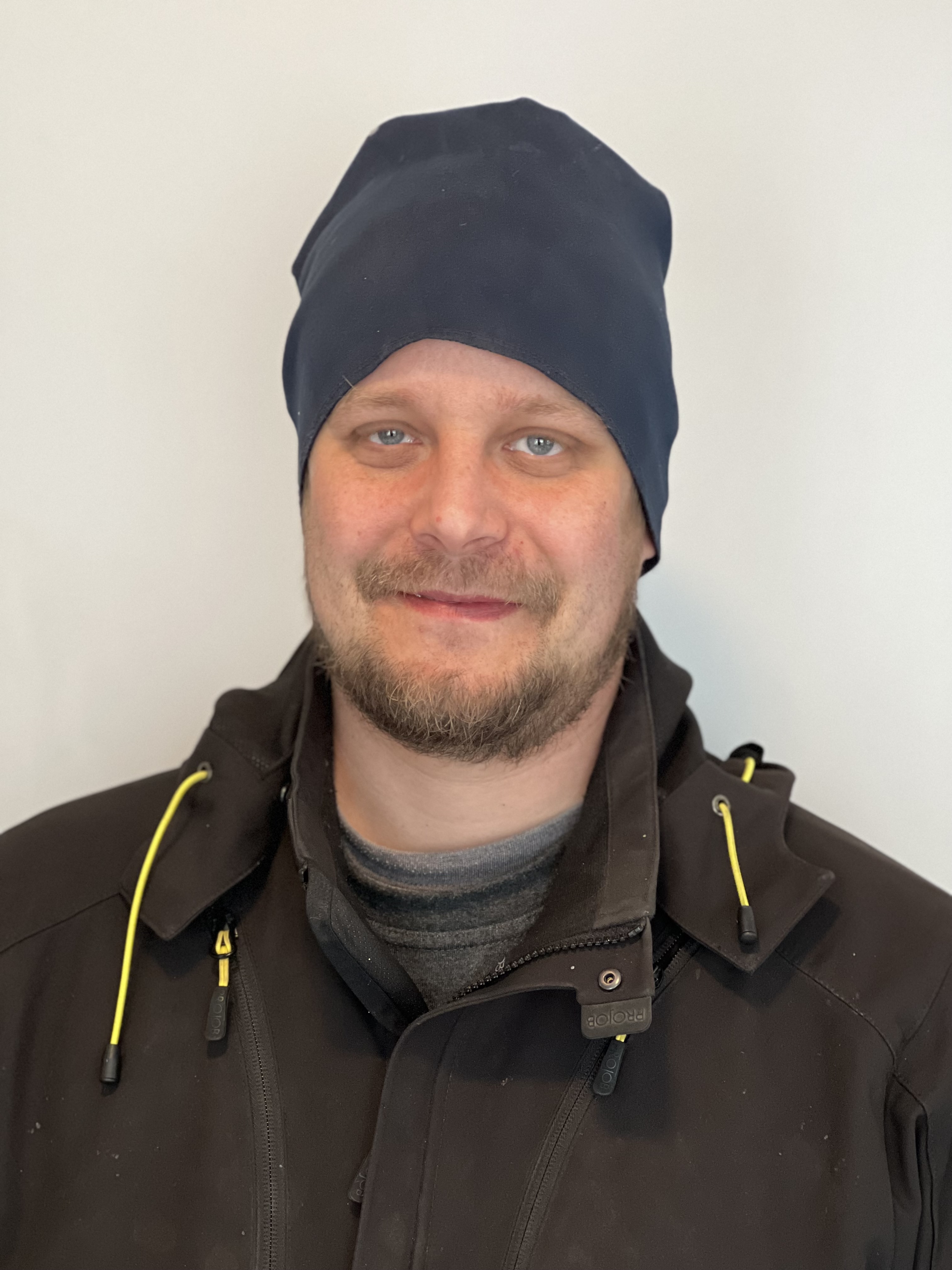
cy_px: 635
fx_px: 2824
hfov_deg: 19.1
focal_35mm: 77
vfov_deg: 25.3
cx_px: 476
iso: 320
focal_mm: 9
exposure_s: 1/33
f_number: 2.8
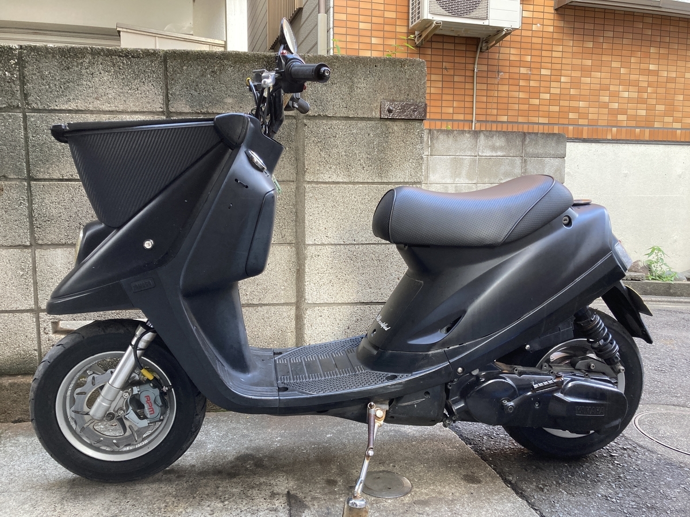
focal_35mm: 28
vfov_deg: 49.7
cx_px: 345
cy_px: 258
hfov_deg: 63.4
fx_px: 558
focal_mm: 3.99
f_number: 1.8
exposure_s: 1/60
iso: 100
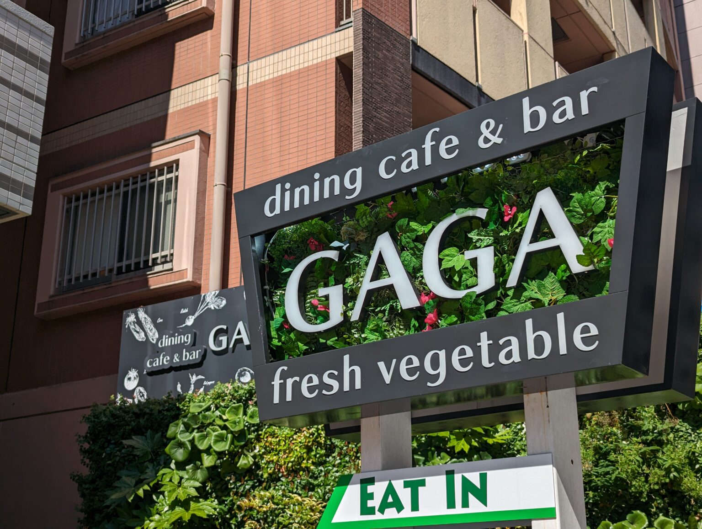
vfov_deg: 30.3
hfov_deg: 39.6
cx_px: 351
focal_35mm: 48
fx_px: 975
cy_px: 264
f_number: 1.85
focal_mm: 6.81
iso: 46
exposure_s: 1/2924
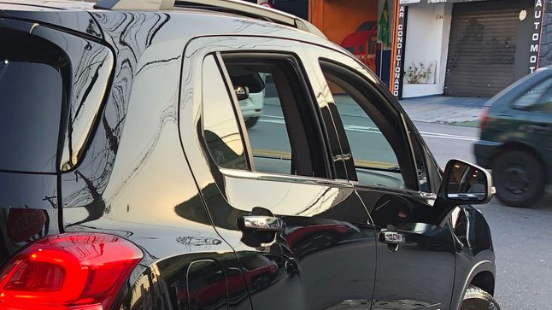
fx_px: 995
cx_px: 46
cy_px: 311
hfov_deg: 29.6
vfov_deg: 17.3
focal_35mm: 68
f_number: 1.8
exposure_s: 1/120
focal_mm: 4
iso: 25
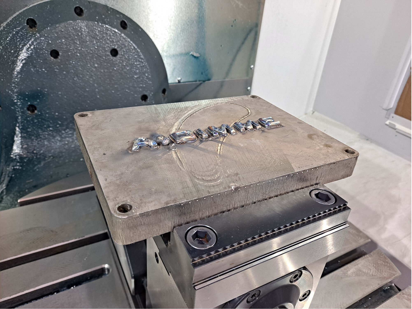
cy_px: 154
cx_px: 206
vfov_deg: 54.9
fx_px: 297
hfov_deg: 69.4
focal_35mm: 25
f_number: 2
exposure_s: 1/50
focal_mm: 4.6
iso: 125
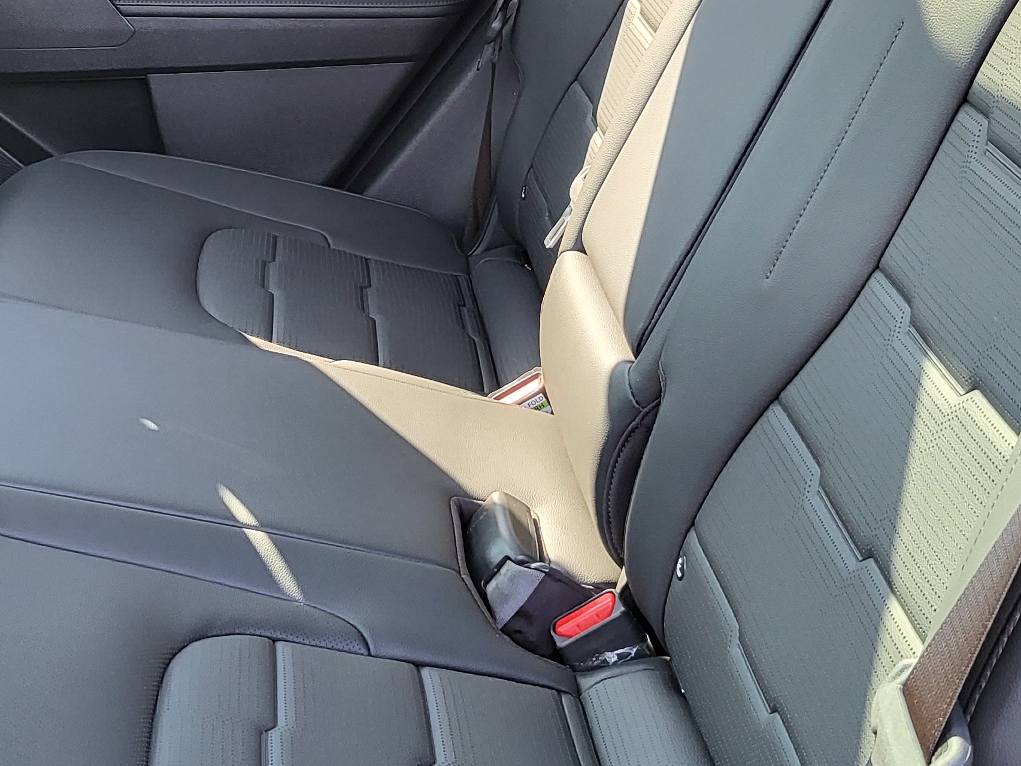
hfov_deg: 31.5
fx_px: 1799
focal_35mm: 61
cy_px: 333
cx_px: 366
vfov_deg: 24.0
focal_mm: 5.4
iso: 200
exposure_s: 1/120
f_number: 1.8
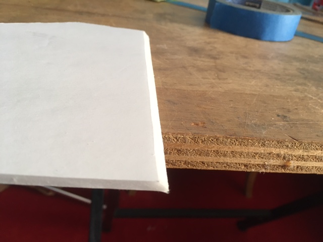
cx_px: 162
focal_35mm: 29
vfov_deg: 48.2
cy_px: 121
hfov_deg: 61.7
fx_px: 271
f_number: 2.2
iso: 160
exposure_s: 1/30
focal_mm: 4.15
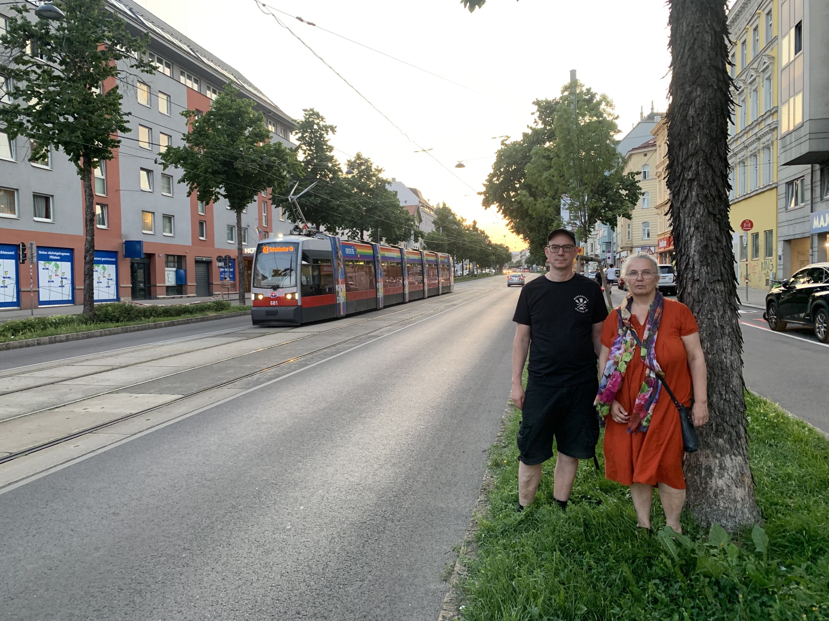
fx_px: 623
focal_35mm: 26
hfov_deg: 67.3
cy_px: 310
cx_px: 414
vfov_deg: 53.1
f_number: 1.8
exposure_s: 1/60
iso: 100
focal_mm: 4.25
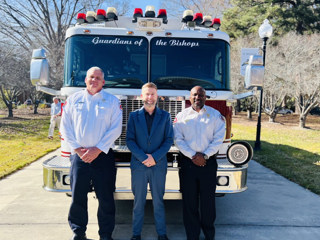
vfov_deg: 48.2
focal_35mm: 29
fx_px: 268
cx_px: 162
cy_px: 127
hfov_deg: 61.7
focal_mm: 5.7
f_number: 1.5
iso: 50
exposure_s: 1/1934
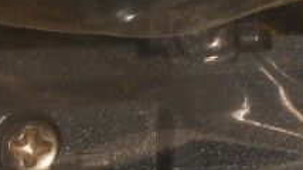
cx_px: 48
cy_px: 415
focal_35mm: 167
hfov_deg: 12.8
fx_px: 1341
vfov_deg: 6.8
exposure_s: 1/25
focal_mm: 5.8
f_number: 8.8
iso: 80
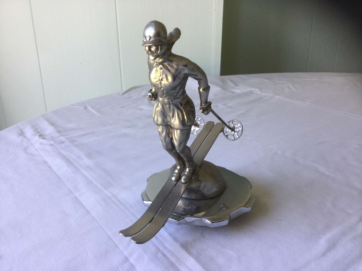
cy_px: 136
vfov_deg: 45.4
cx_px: 181
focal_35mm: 31
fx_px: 324
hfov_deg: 58.4
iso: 25
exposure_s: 1/33
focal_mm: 3.3
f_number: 2.4
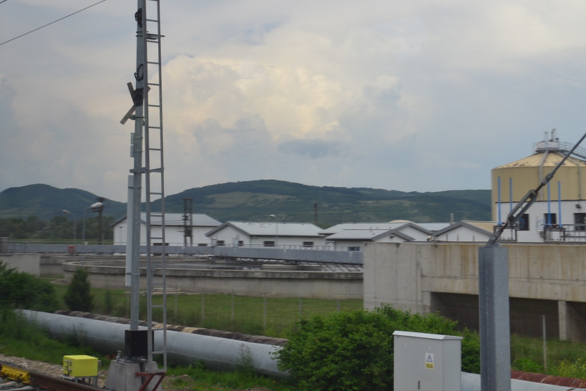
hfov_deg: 31.2
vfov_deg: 21.2
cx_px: 183
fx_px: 1037
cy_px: 123
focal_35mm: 64
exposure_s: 1/125
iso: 100
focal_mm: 29
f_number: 4
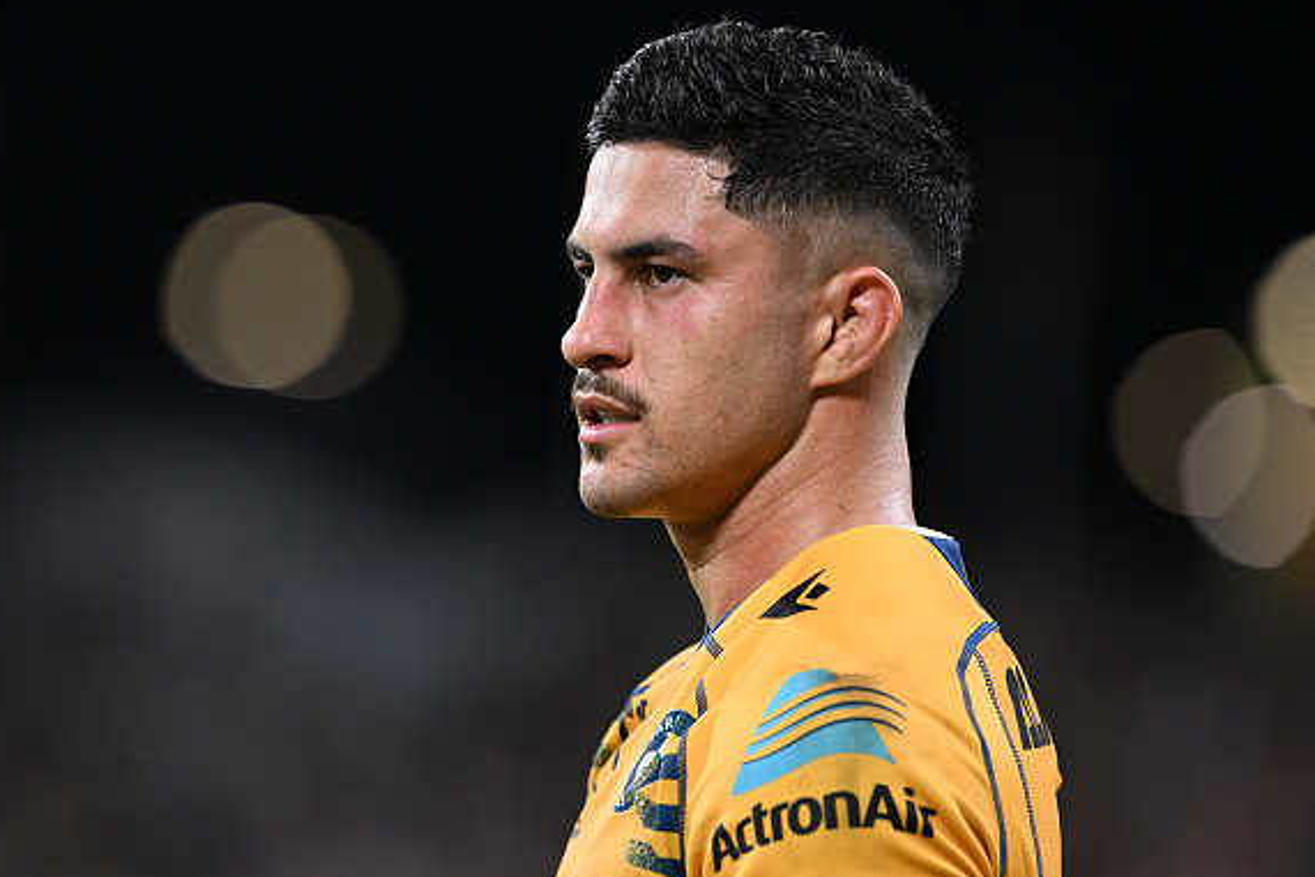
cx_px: 636
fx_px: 15198
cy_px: 428
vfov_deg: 3.3
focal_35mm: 416
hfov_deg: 5.0
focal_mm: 400
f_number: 4
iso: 3200
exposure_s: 1/1250
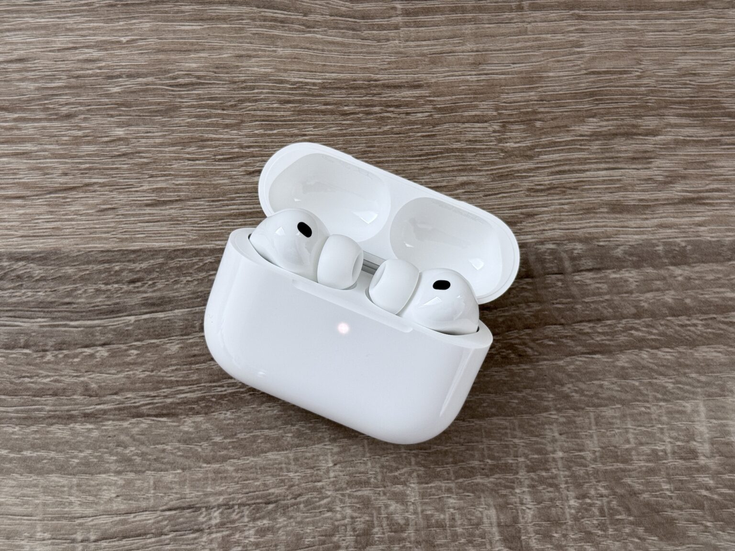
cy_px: 276
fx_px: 1019
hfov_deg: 39.7
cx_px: 368
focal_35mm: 48
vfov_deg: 30.3
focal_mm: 6.76
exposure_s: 1/62
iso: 100
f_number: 1.78
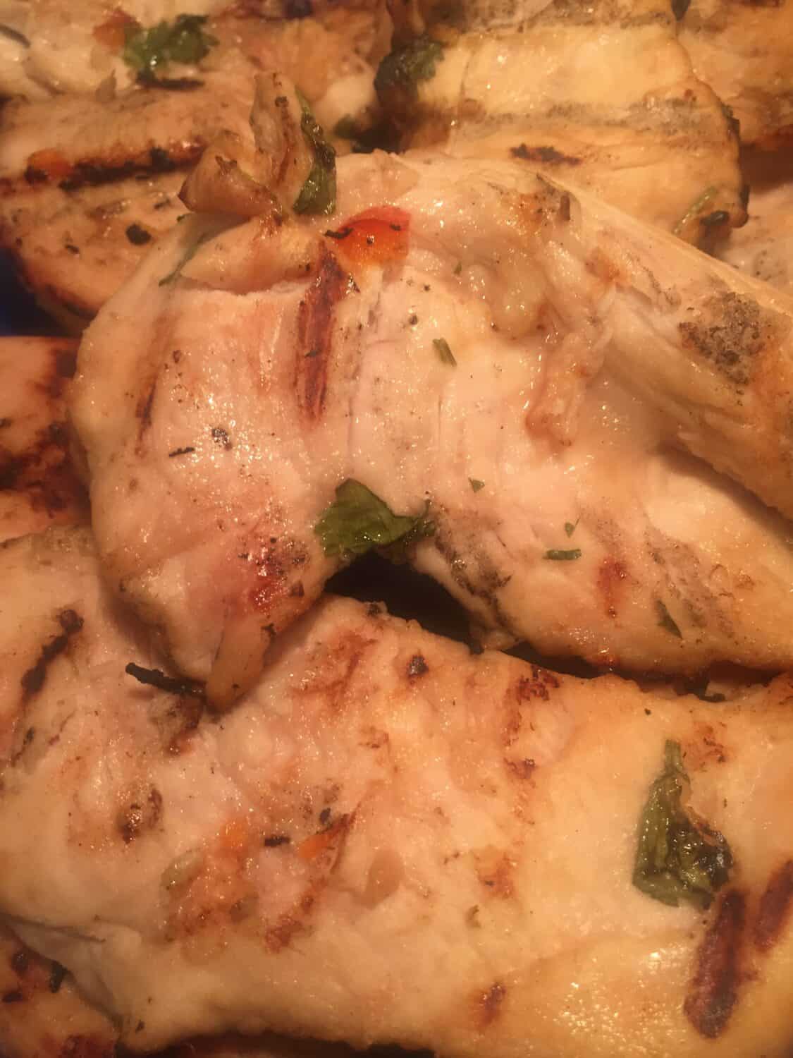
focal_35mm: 29
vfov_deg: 61.7
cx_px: 396
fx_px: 886
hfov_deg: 48.2
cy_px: 529
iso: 100
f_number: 2.2
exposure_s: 1/30
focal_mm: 4.15
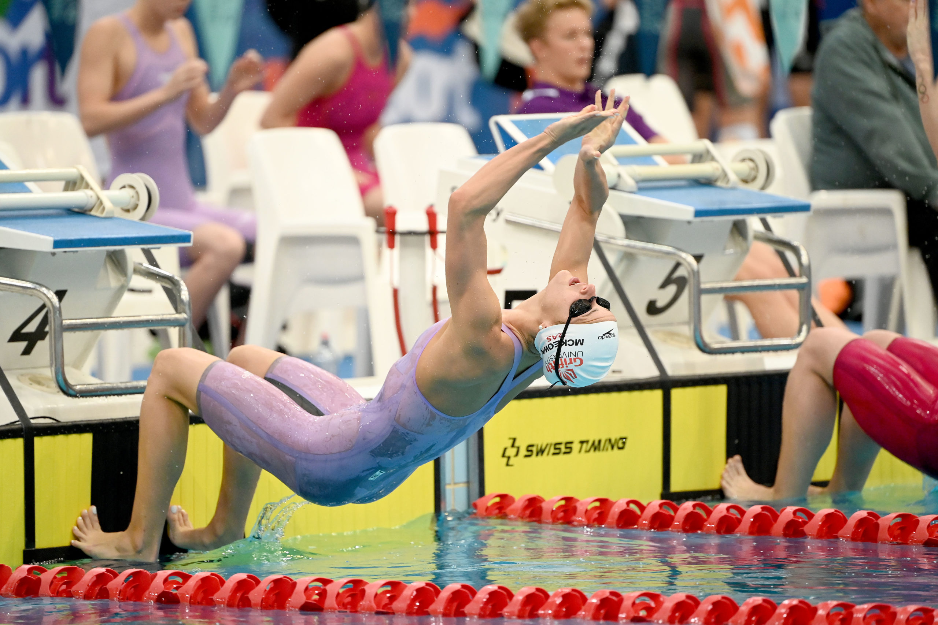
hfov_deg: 5.2
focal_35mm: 400
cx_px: 469
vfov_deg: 3.4
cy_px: 312
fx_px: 10422
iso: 5000
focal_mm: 400
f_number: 4
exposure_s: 1/2000
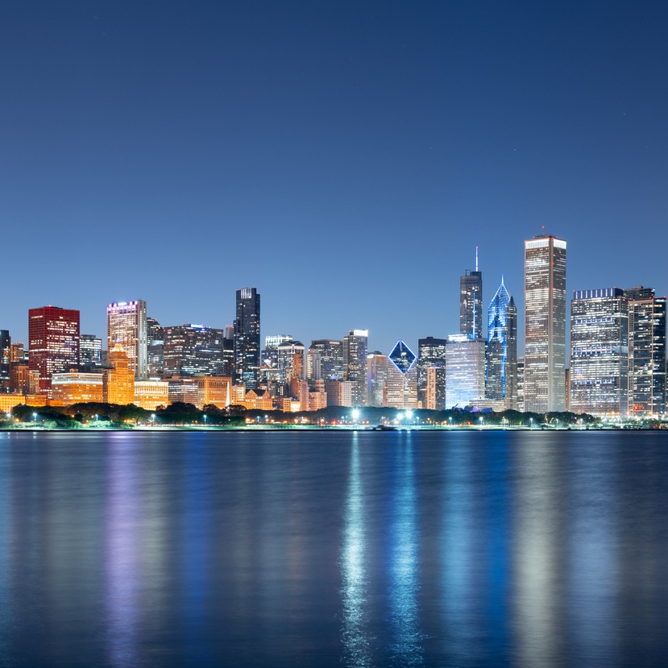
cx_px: 180
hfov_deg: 31.2
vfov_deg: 31.6
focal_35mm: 54
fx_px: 1179
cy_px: 335
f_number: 8
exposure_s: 30
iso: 100
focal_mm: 42
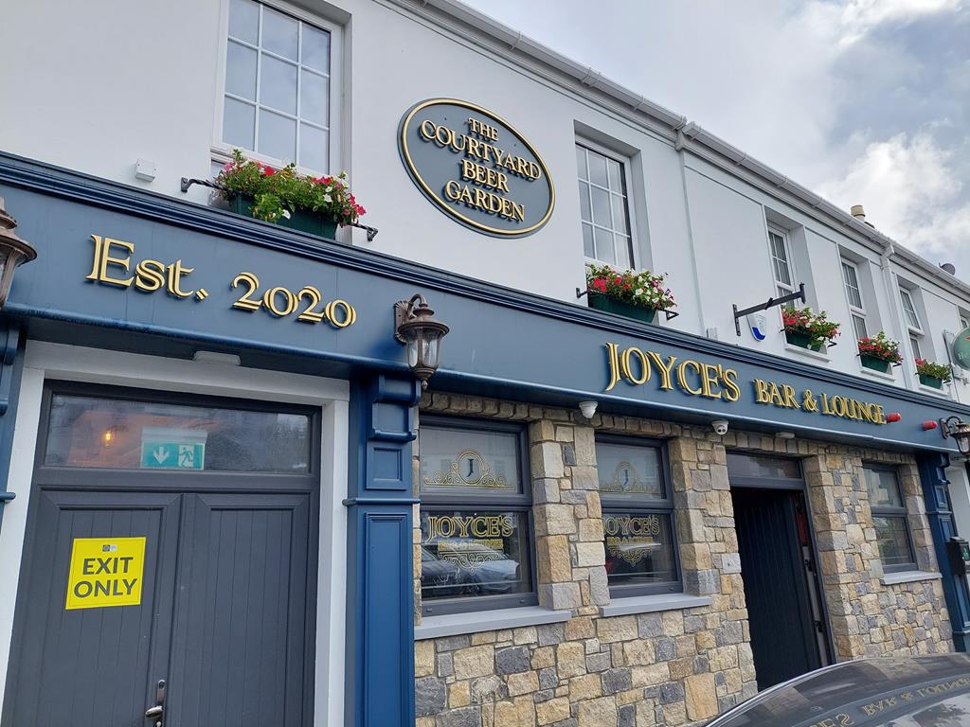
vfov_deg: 56.8
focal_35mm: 24
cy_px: 364
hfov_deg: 71.6
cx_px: 485
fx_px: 673
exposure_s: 1/1070
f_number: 1.8
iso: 40
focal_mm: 5.23
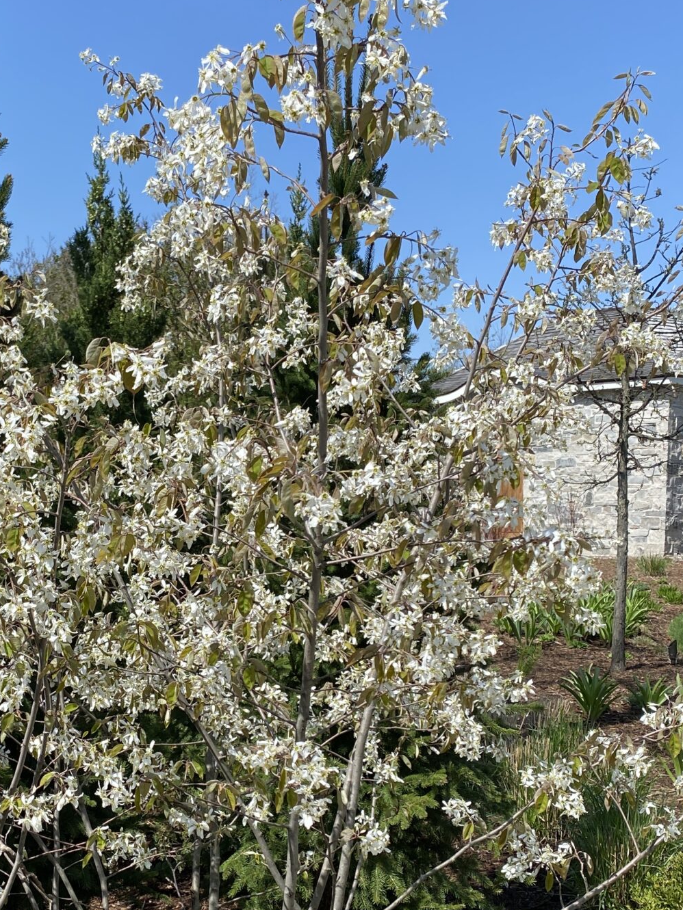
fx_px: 1316
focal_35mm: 50
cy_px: 570
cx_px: 188
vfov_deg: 38.0
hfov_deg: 28.8
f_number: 1.8
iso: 32
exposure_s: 1/2028
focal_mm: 4.25
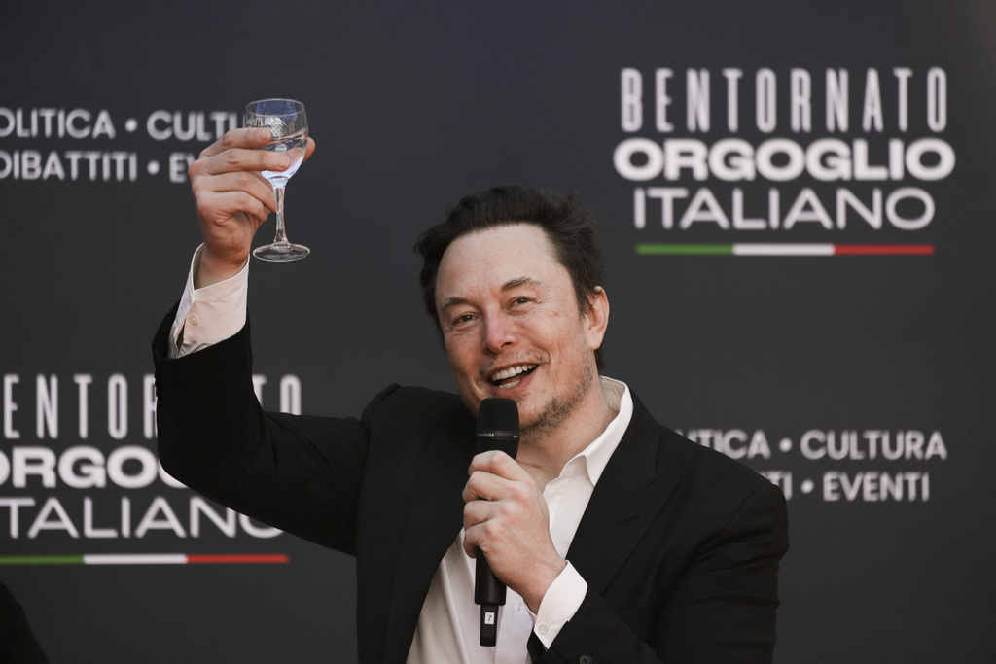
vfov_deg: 3.4
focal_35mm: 400
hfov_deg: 5.2
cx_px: 498
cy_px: 332
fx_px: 11067
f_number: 5.6
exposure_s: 1/1250
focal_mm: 400
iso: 1000
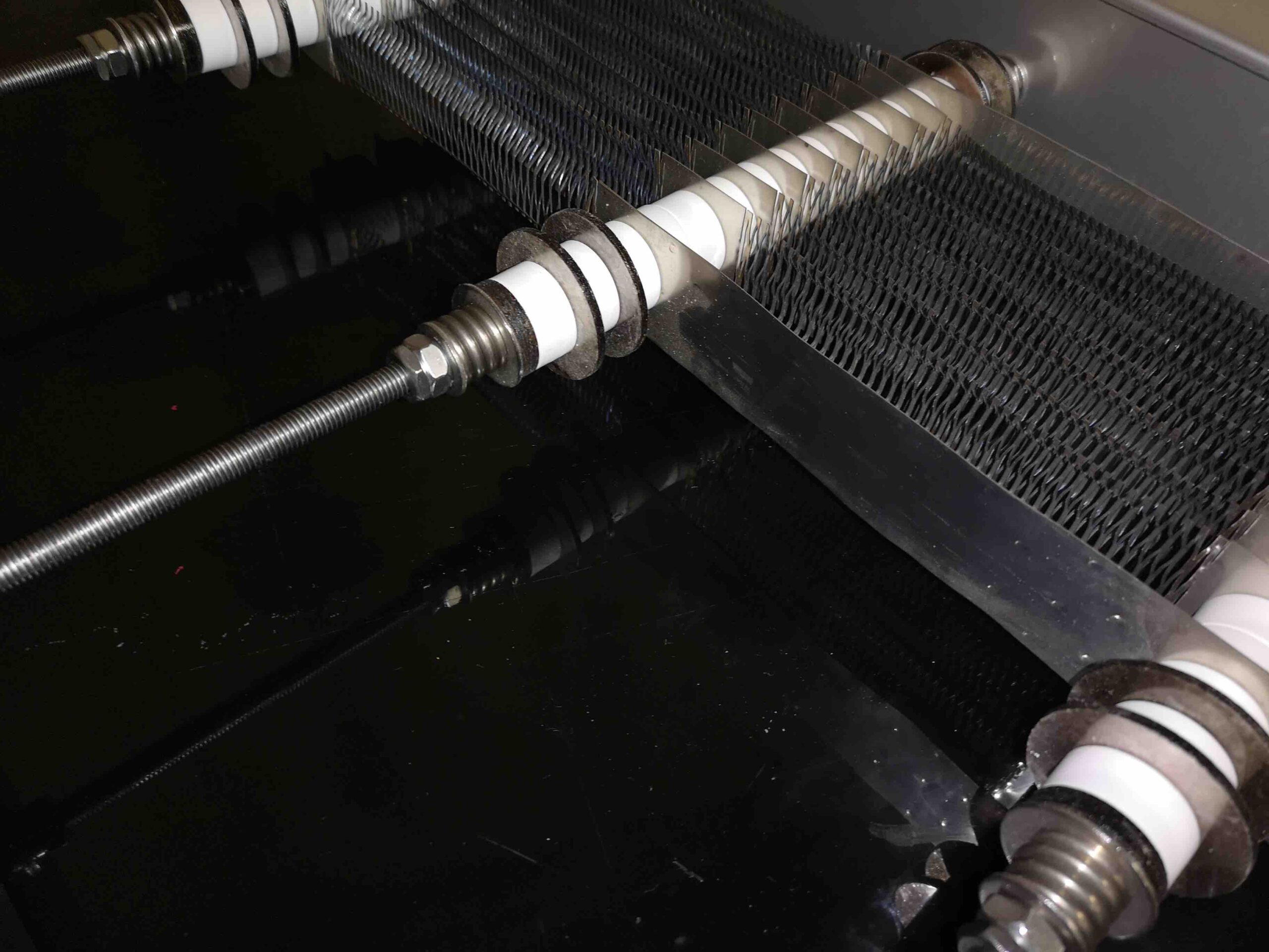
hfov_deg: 65.3
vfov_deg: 51.4
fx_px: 990
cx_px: 634
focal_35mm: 27
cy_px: 476
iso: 100
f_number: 1.8
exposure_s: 1/50
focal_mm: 5.58
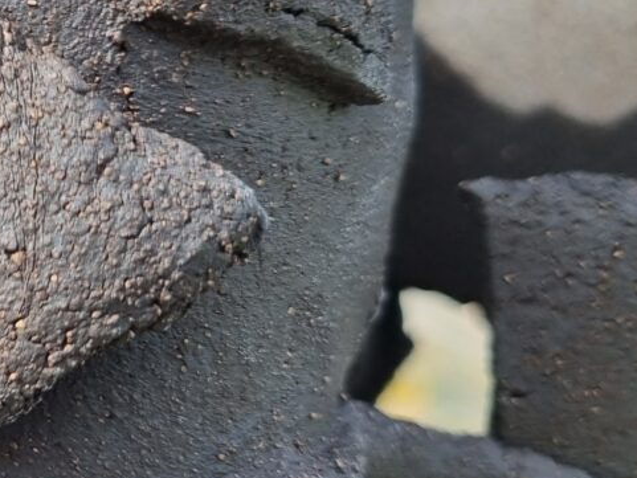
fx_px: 1528
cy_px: 159
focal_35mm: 83
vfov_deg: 17.7
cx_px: -348
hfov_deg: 20.0
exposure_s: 1/1508
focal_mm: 5.4
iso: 50
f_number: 1.8
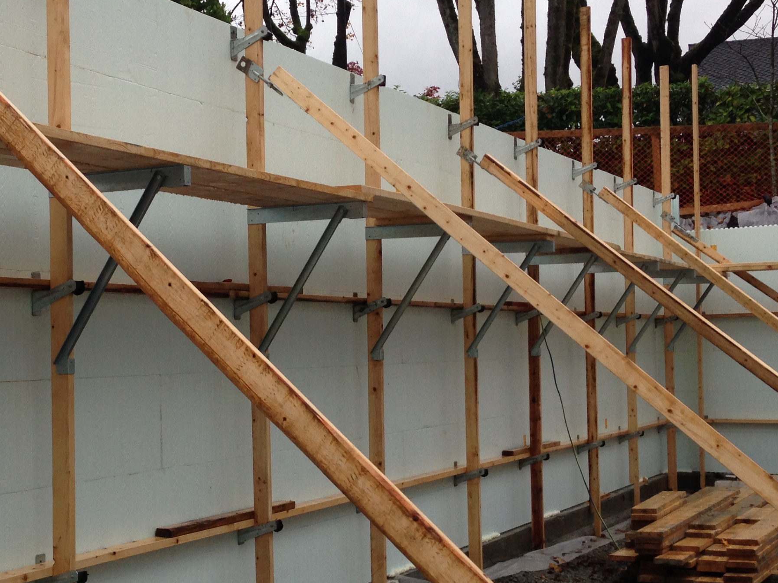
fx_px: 1348
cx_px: 250
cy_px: 338
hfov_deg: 31.9
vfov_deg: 24.4
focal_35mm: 60
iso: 64
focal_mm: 4.12
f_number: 2.4
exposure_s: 1/40
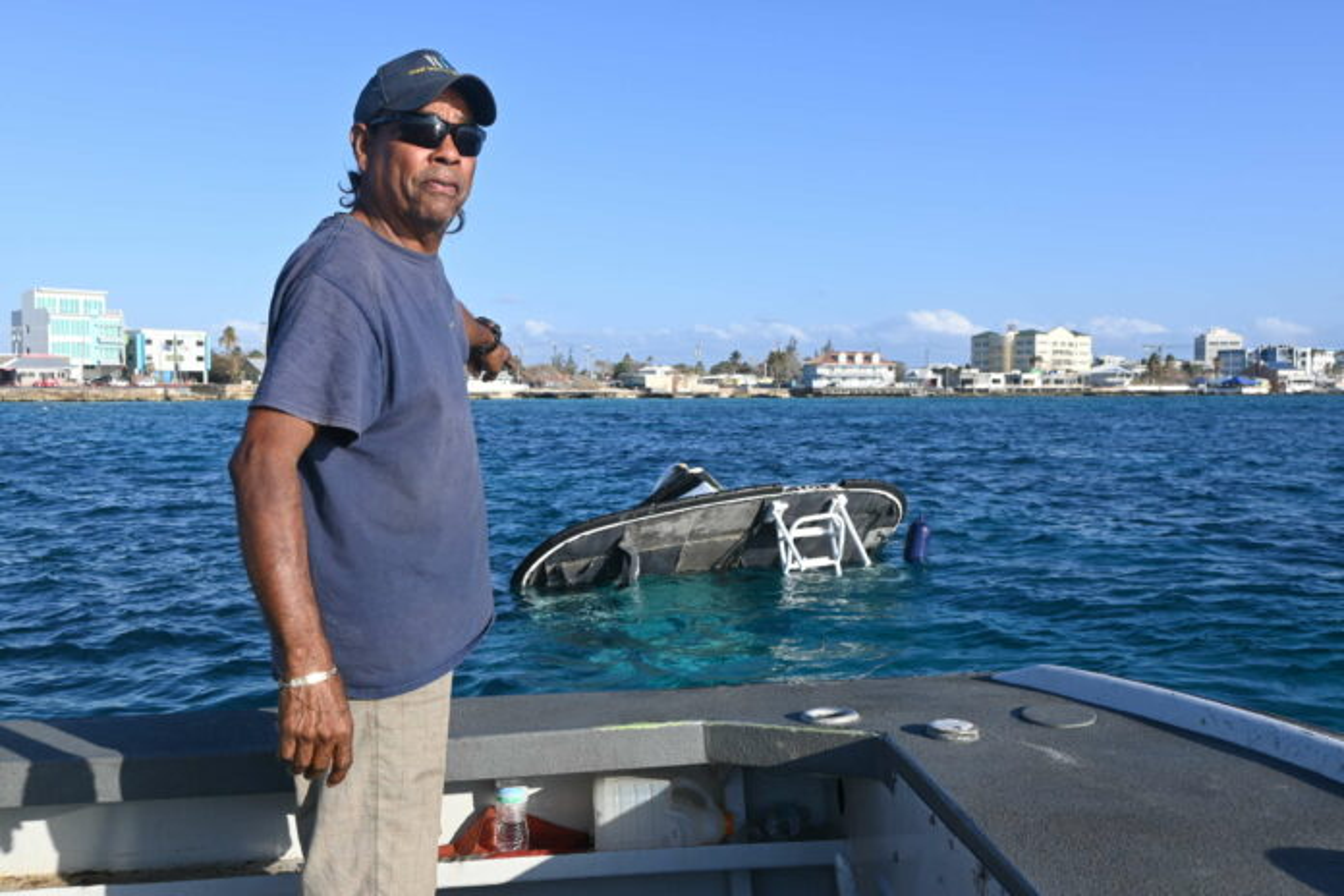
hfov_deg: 58.3
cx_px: 672
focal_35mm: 32
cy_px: 448
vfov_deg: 40.8
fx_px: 1204
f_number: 6.3
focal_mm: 21.5
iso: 100
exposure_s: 1/320
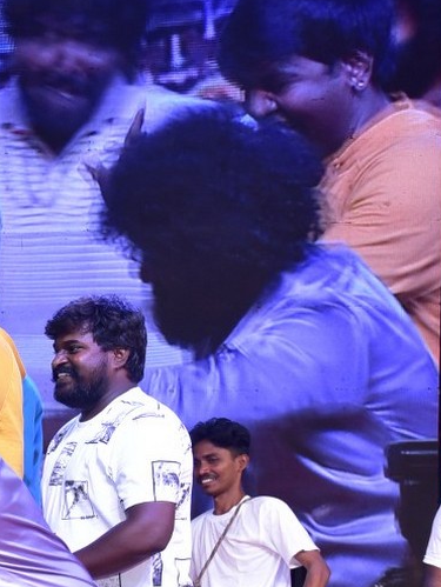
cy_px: 585
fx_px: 1798
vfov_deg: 18.1
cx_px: -445
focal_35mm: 106
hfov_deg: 12.3
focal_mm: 34
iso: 1000
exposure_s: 1/125
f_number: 7.1
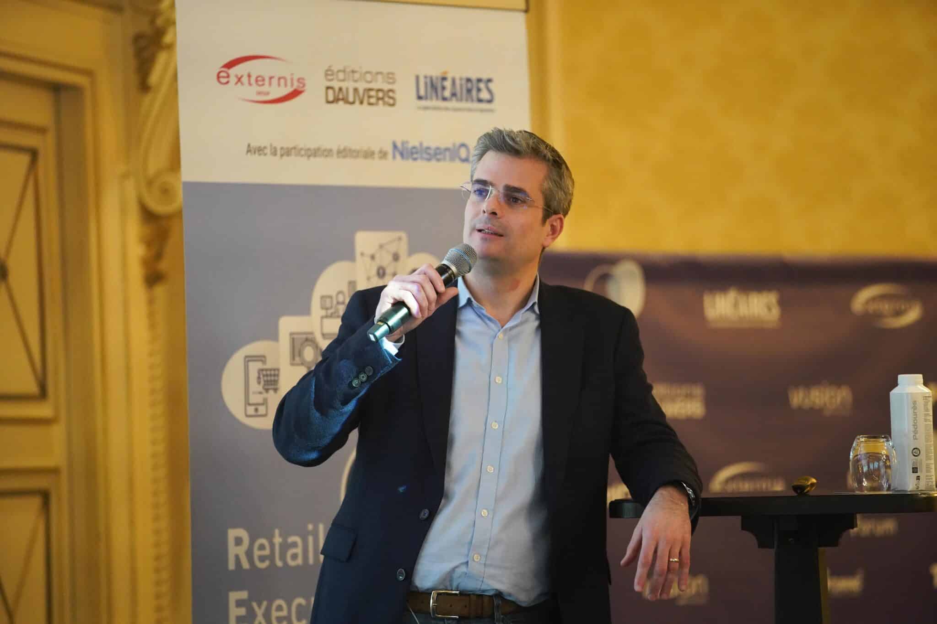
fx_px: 5205
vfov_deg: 6.9
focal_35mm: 200
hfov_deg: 10.3
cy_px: 312
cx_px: 468
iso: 8000
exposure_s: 1/125
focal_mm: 200
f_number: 2.8
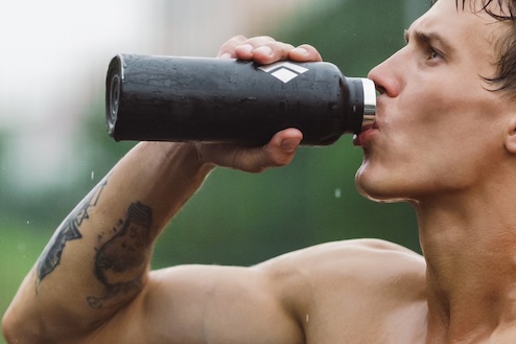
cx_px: 399
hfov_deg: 6.3
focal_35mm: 328
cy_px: 334
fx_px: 4700
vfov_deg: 4.2
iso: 2000
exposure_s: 1/1000
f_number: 2.2
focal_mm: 135
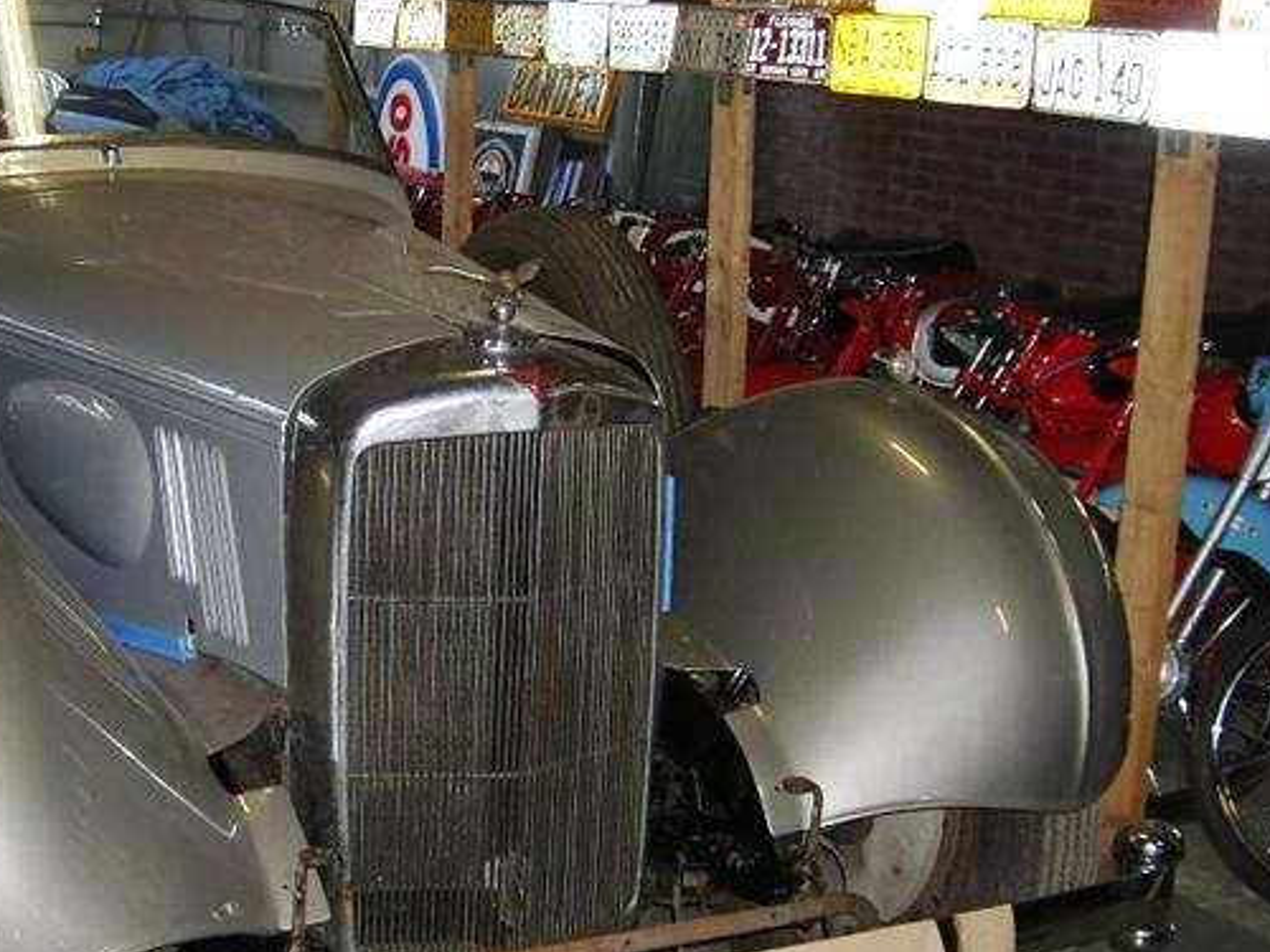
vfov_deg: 26.0
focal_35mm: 56
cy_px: 589
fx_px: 2055
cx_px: 368
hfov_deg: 33.9
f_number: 2.8
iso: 123
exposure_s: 1/45
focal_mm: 5.8
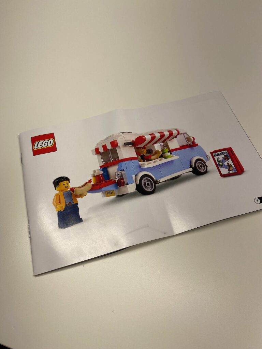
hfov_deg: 53.1
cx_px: 131
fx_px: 262
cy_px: 174
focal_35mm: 26
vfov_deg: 67.3
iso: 32
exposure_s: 1/349
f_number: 1.8
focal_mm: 4.25
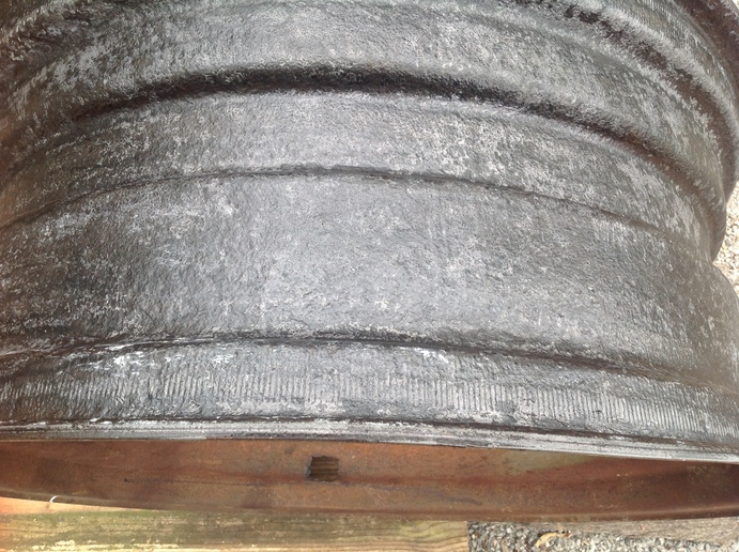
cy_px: 276
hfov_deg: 52.7
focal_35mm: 35
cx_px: 370
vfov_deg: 40.6
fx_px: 746
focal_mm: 4.28
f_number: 2.4
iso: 50
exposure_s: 1/312
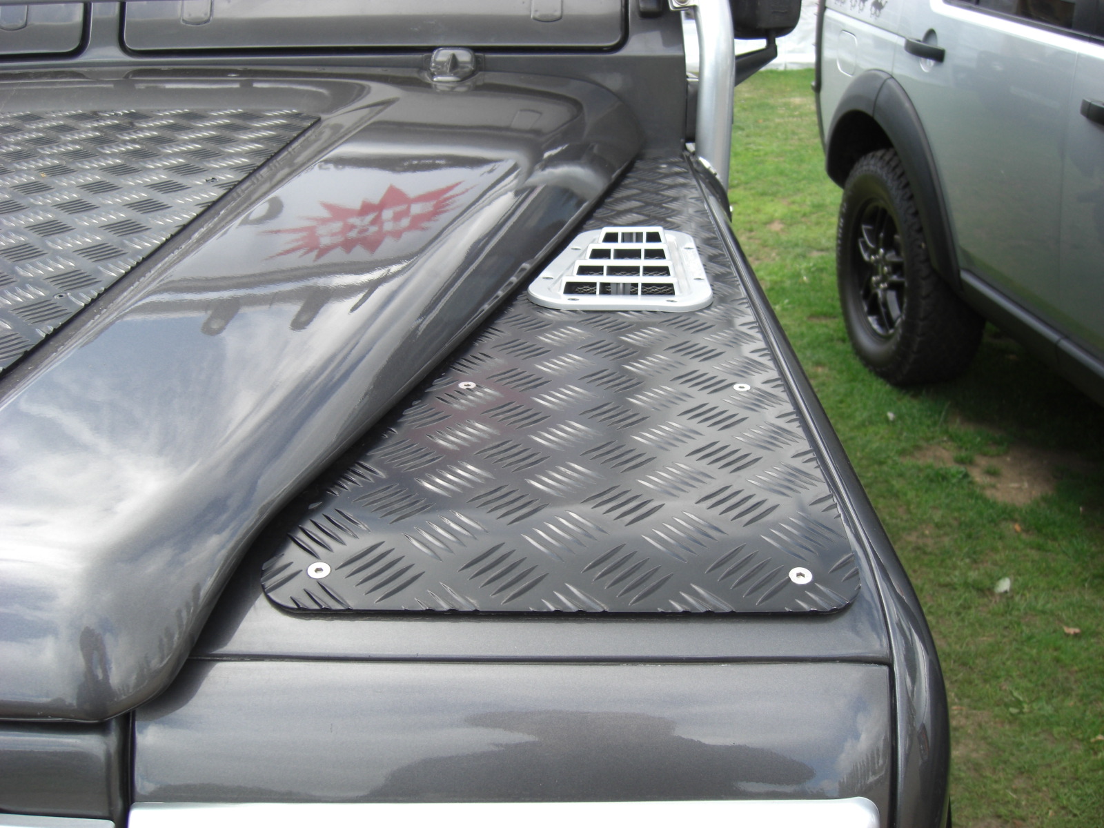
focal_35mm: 38
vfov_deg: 37.7
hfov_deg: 49.0
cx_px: 552
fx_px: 1212
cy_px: 414
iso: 80
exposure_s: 1/320
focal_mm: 7.9
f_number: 2.8
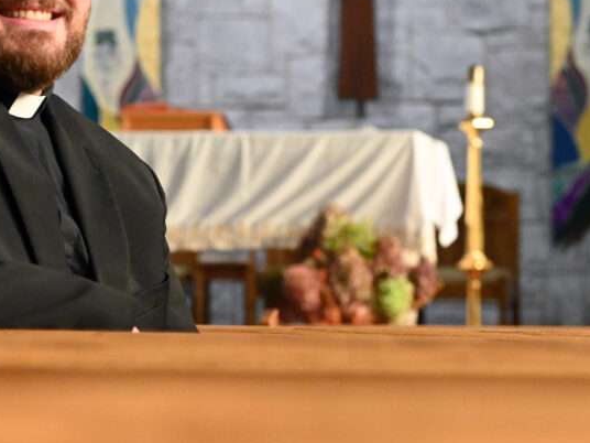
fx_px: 2523
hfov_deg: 13.3
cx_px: 98
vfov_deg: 10.0
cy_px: 58
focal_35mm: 148
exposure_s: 1/1000
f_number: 5
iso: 11400
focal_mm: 75
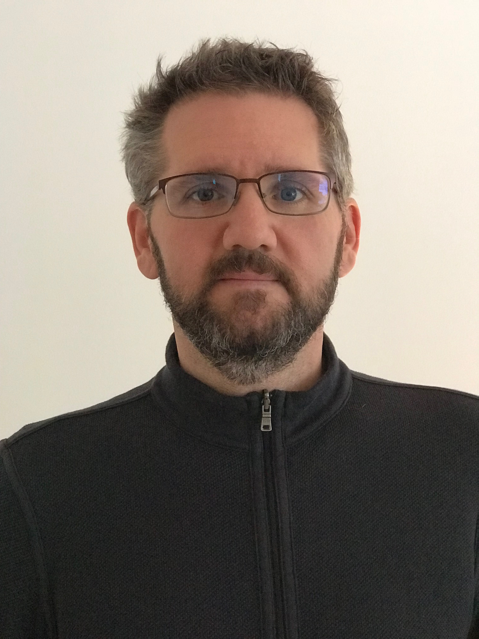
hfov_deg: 25.7
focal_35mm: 57
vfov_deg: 33.8
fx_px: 1052
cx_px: 240
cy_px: 320
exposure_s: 1/60
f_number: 2.8
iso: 1000
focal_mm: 6.6
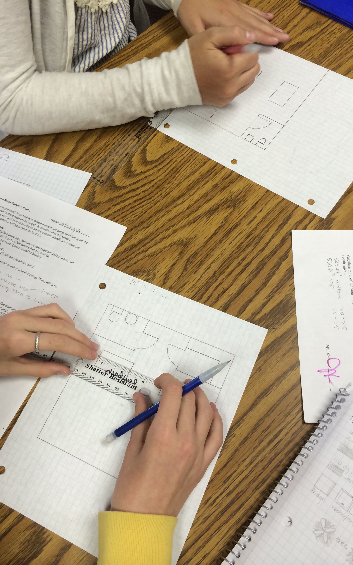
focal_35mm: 32
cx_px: 160
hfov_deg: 39.4
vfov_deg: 59.7
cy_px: 282
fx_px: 493
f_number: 2.2
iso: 64
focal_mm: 4.12
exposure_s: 1/30
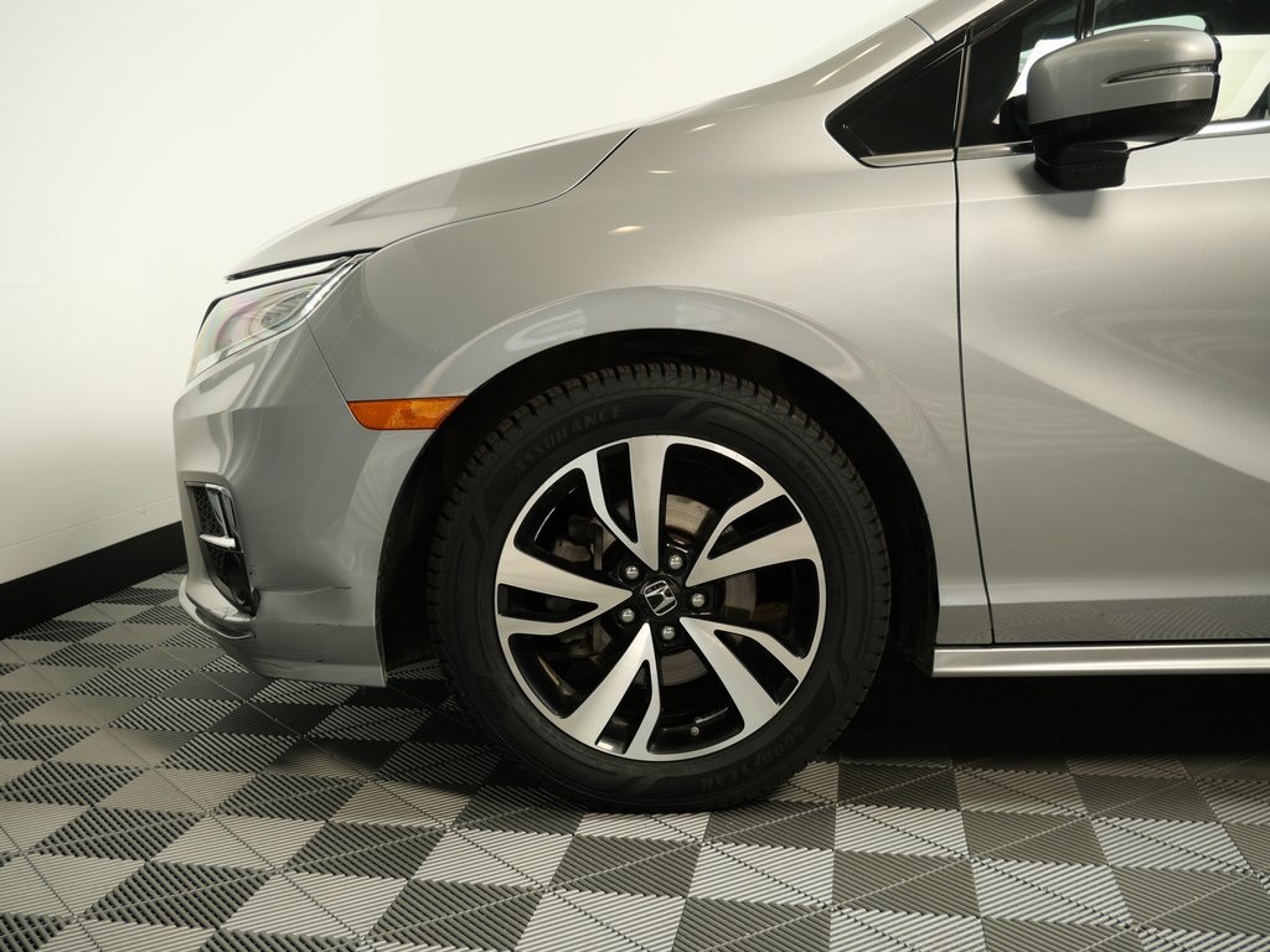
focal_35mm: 36
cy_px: 476
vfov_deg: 39.7
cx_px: 635
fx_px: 1321
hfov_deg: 51.4
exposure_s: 1/200
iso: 250
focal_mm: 18
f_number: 5
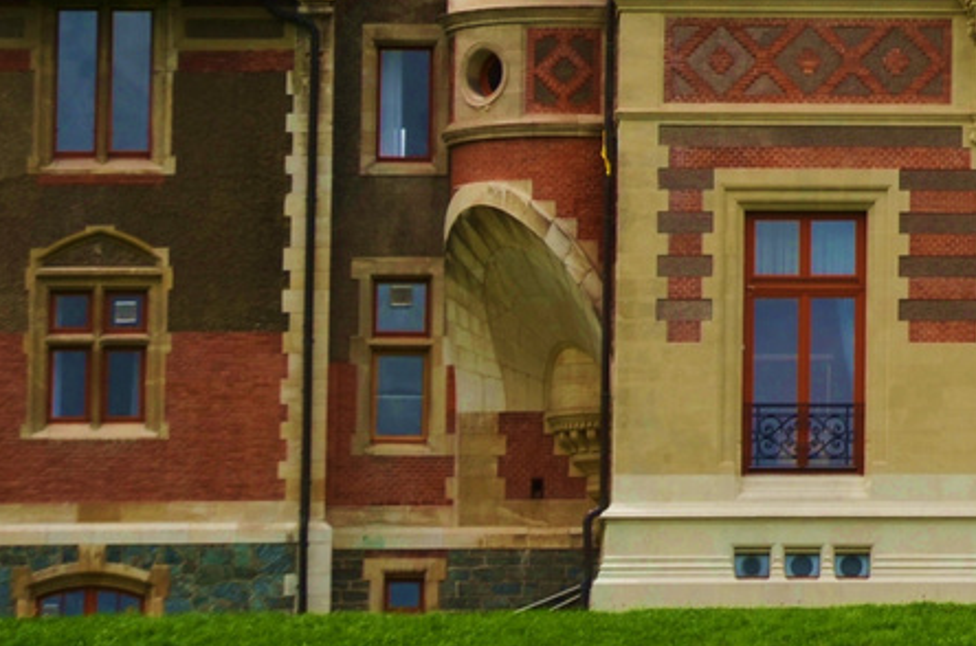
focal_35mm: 579
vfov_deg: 2.4
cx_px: 1577
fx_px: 15659
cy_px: -411
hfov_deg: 3.6
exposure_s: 1/800
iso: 100
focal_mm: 105
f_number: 7.1
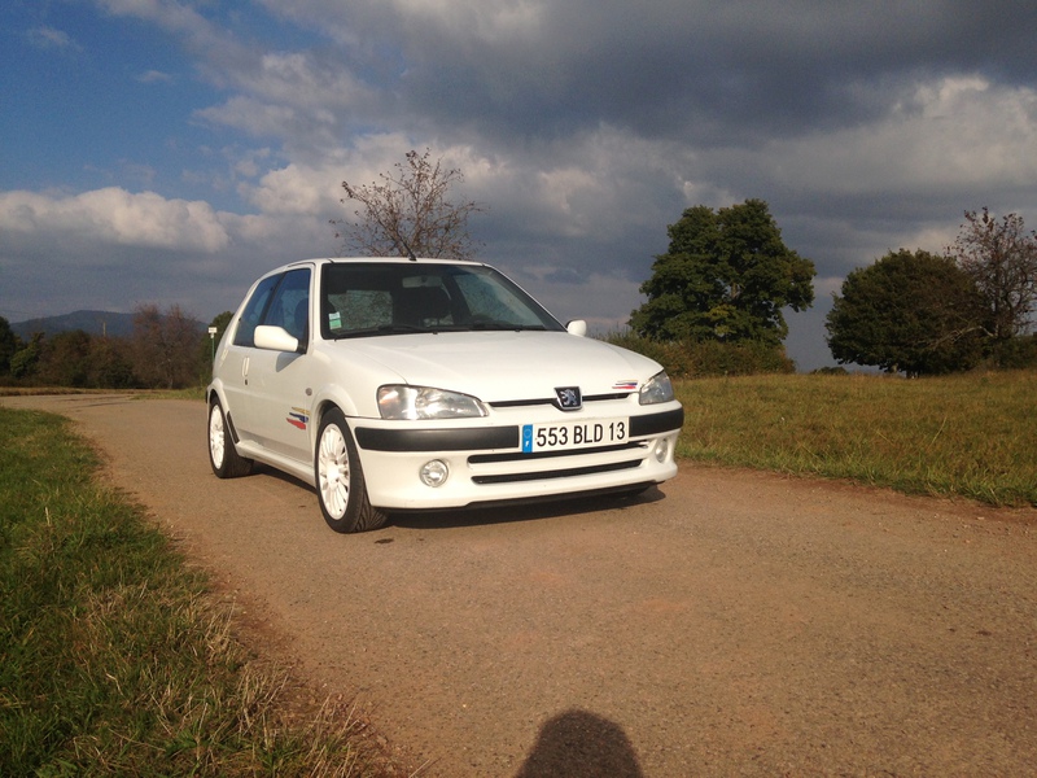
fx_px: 989
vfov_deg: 42.9
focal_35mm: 33
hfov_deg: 55.4
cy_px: 389
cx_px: 518
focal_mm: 4.12
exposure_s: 1/3390
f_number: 2.4
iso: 50
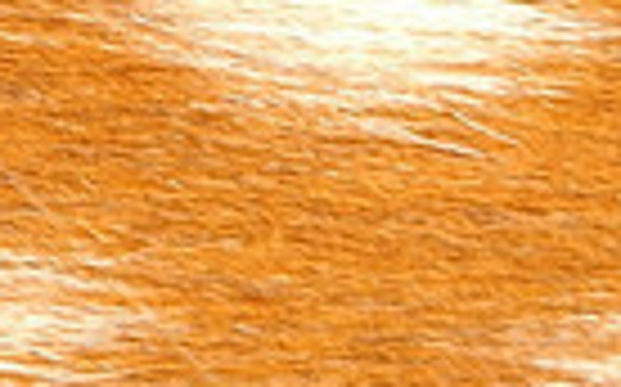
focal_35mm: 1871
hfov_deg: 1.1
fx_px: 31636
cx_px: -457
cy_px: -292
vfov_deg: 0.7
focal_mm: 165
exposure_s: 1/125
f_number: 7.1
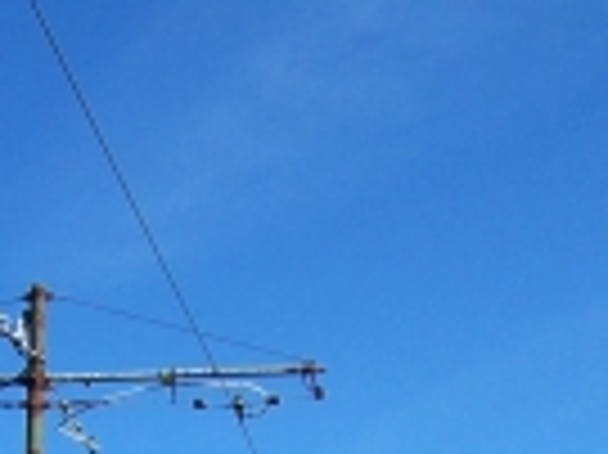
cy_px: 726
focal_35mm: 110
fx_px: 1930
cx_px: 131
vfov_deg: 12.6
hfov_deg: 17.8
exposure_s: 1/1000
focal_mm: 5.5
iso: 80
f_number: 4
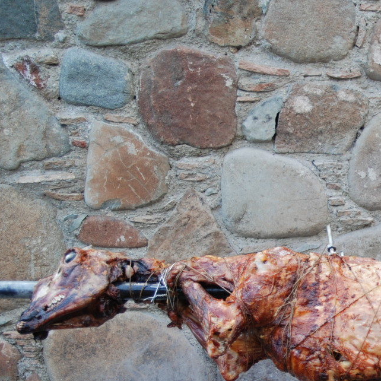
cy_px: 294
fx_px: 872
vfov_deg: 24.3
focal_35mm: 70
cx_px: 402
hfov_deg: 23.4
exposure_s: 1/80
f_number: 3.8
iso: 100
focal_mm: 22
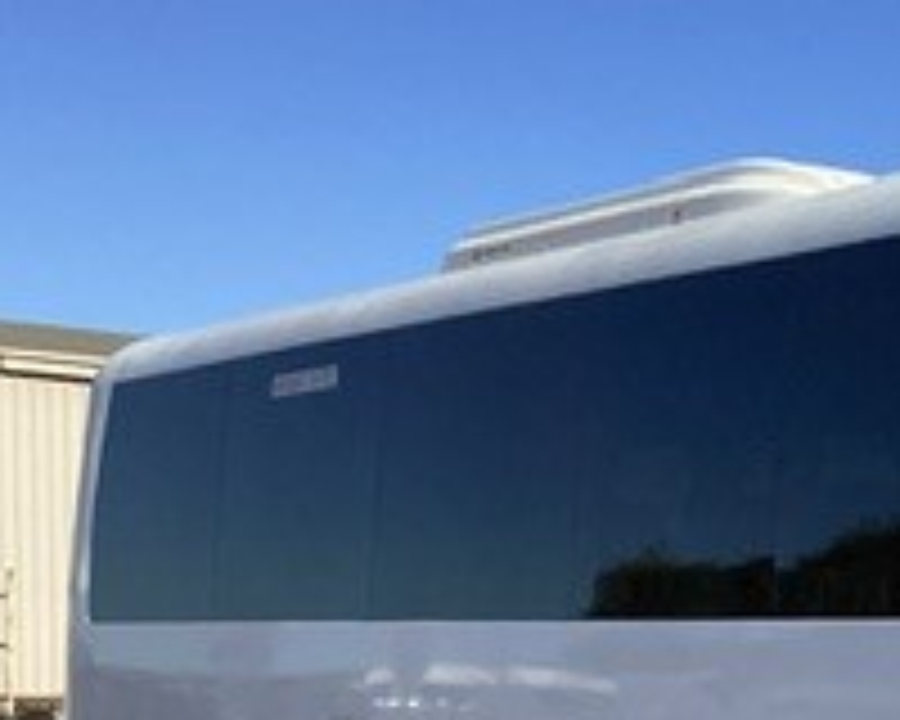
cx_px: 1287
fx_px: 2584
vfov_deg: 15.4
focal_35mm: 97
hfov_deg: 18.0
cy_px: 828
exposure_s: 1/2469
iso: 25
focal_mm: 3.3
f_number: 2.4
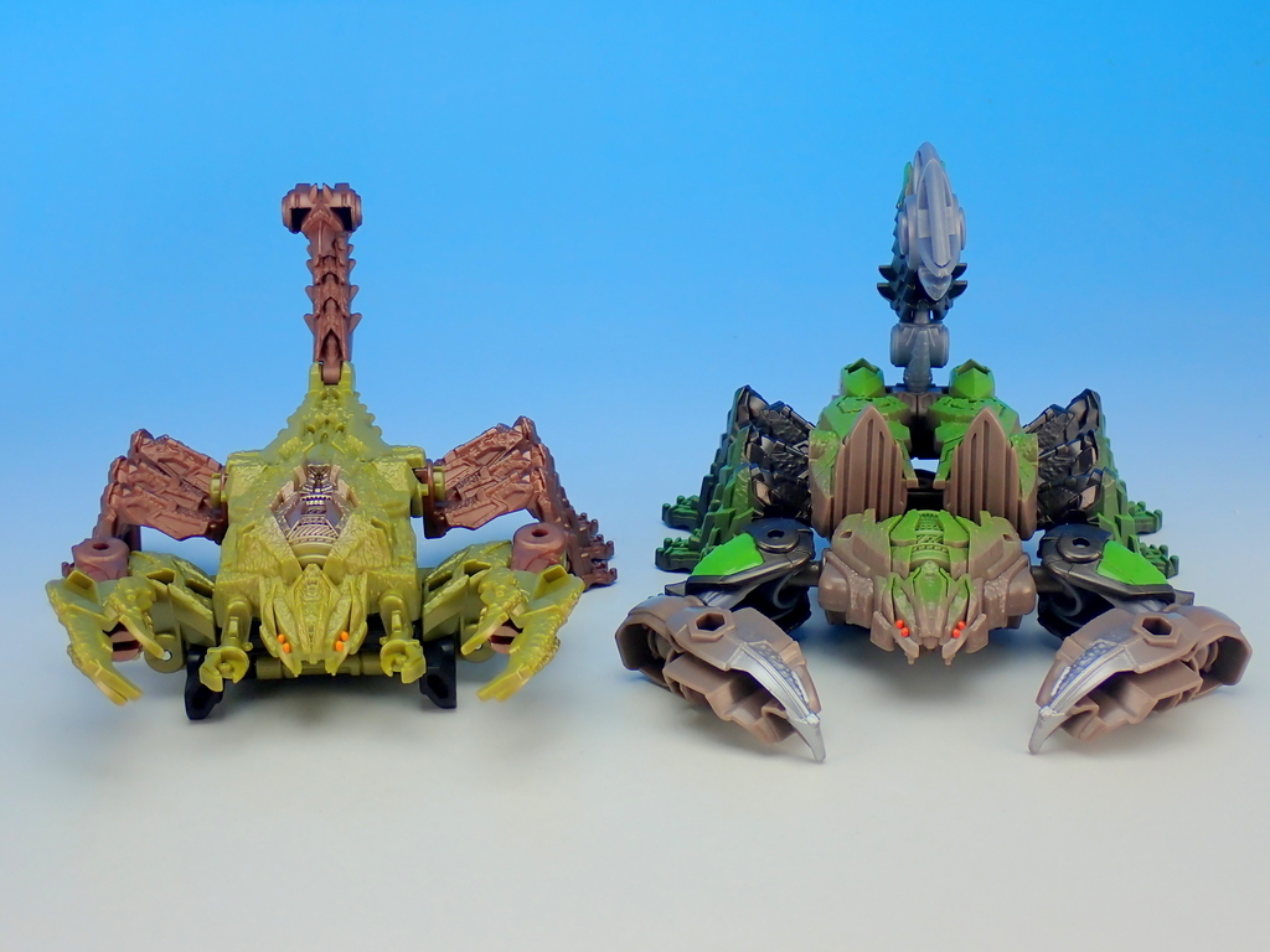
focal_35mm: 58
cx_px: 635
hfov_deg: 33.2
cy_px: 476
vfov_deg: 25.2
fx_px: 2128
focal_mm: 10.35
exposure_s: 1/25
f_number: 3.5
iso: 100
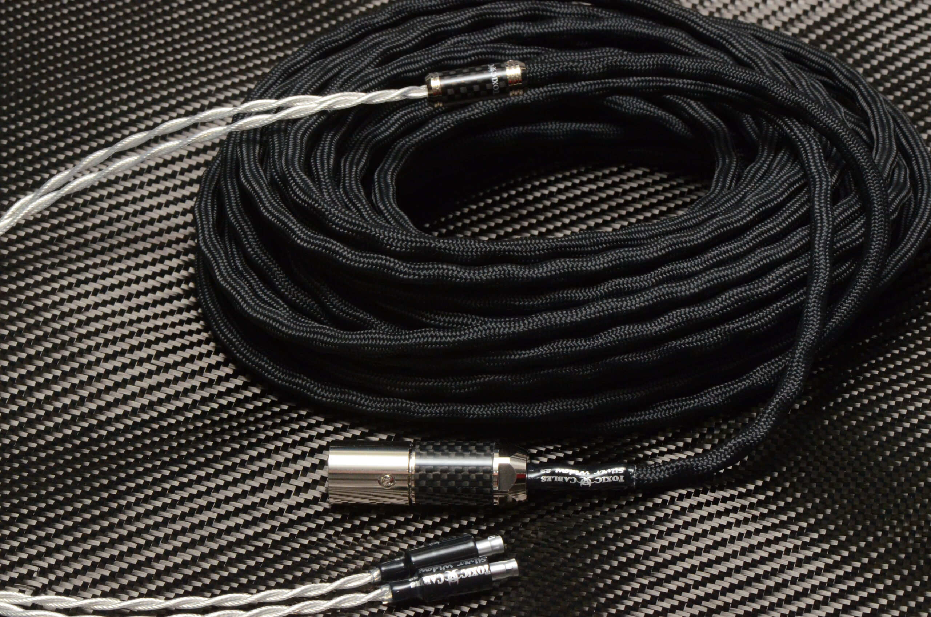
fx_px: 4065
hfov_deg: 13.1
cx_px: 466
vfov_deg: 8.7
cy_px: 308
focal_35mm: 158
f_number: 14
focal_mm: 105
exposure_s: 1/60
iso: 2500
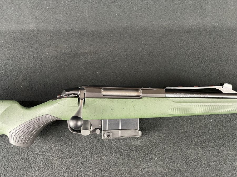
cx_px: 118
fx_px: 171
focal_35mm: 25
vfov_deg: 54.9
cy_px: 88
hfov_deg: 69.4
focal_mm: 5.1
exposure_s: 1/60
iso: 500
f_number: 1.6
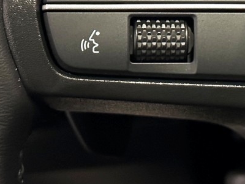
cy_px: -23
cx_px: 164
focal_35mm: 123
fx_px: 871
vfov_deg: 11.8
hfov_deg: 16.0
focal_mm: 6.86
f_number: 1.78
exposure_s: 1/24
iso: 640
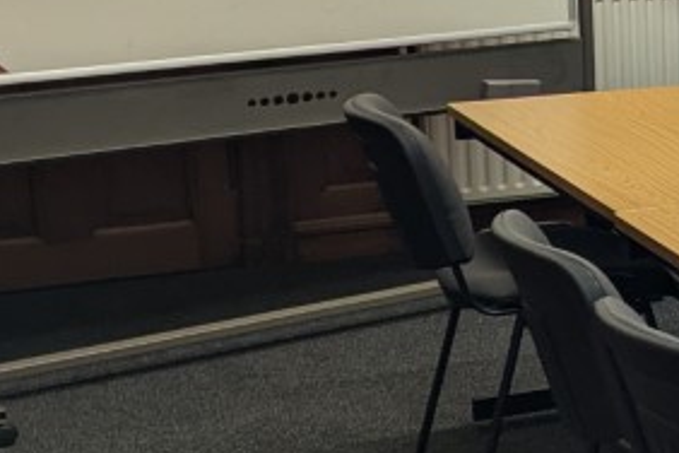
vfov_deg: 12.9
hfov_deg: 16.1
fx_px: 1999
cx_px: 1239
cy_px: 125
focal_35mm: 106
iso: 192
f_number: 1.85
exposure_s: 1/50
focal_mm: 6.81
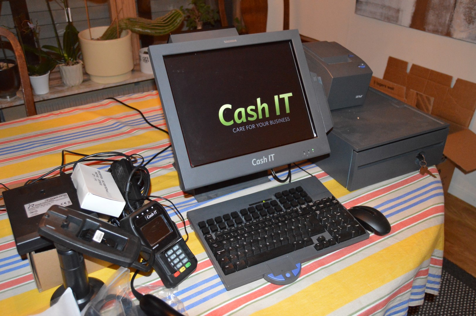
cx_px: 238
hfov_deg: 57.3
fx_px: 436
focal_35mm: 33
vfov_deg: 39.9
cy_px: 158
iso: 3200
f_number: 3.5
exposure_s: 1/60
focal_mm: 22
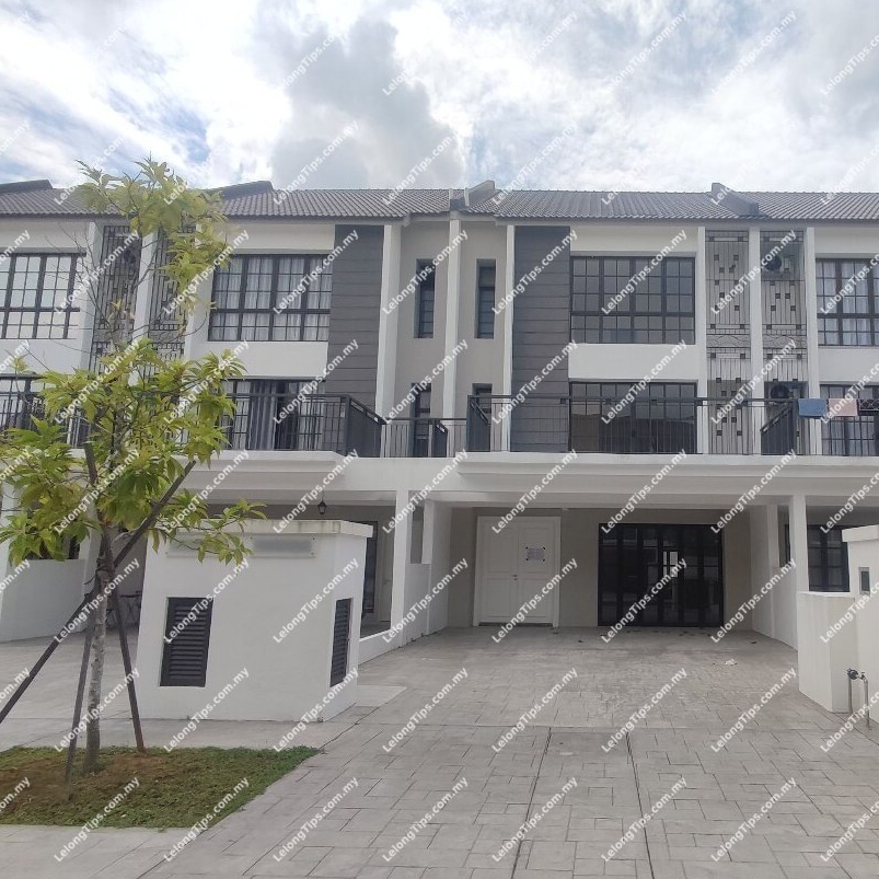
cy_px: 441
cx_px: 522
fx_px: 546
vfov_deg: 77.7
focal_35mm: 19
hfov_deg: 76.9
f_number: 2.2
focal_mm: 1.65
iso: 50
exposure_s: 1/2150
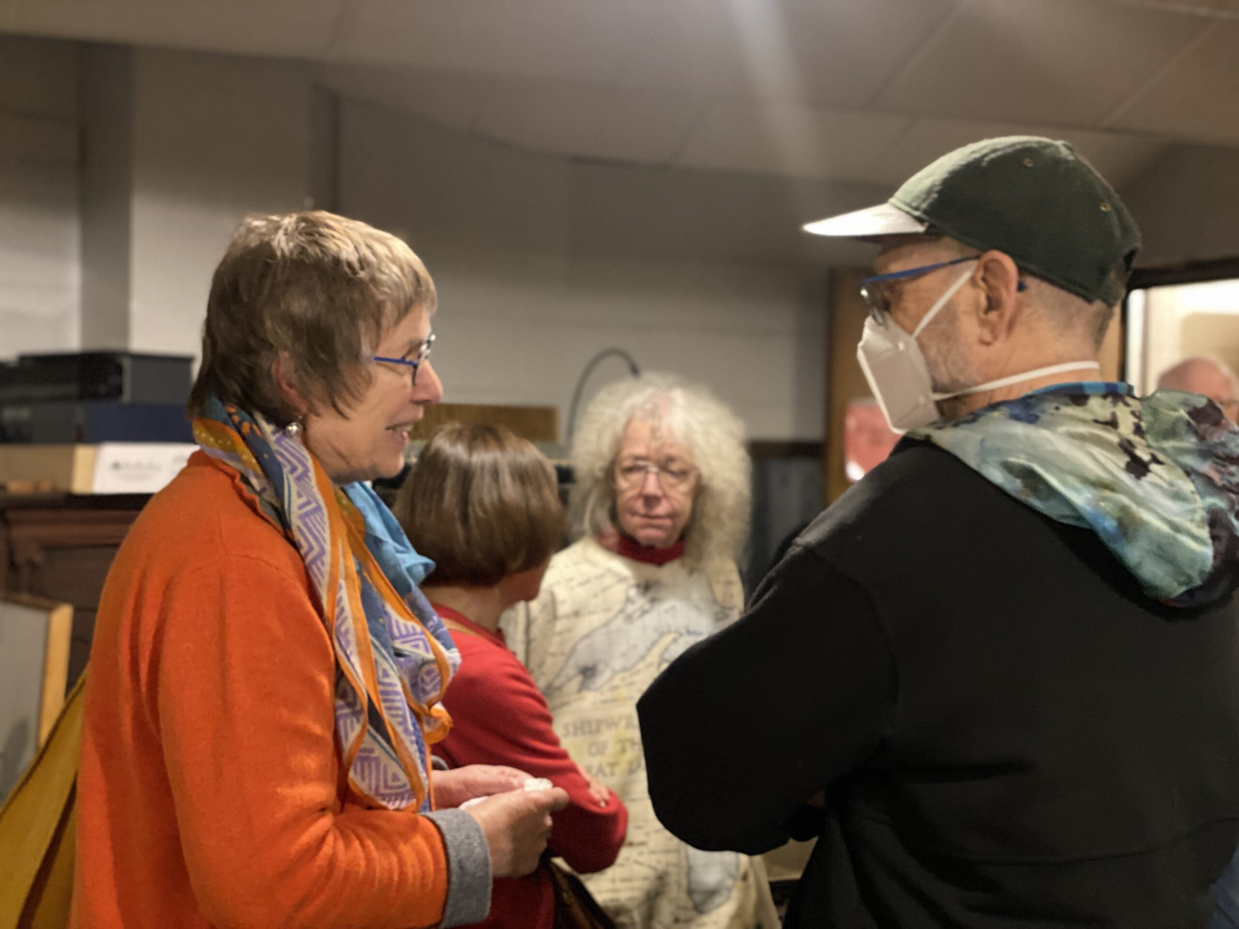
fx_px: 1861
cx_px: 620
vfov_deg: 28.0
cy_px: 464
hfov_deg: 36.8
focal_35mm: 52
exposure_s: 1/20
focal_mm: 6
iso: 400
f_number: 2
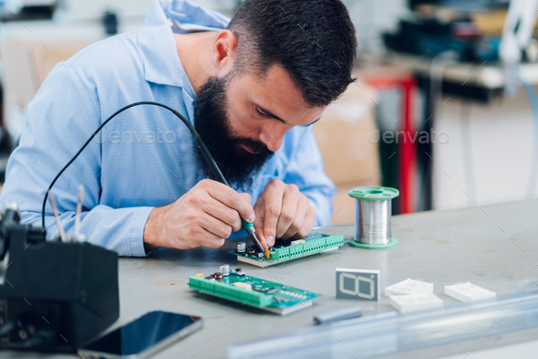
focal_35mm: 85
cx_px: 269
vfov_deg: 16.1
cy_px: 180
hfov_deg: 23.9
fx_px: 1270
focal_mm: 85
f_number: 1.8
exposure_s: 1/160
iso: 100
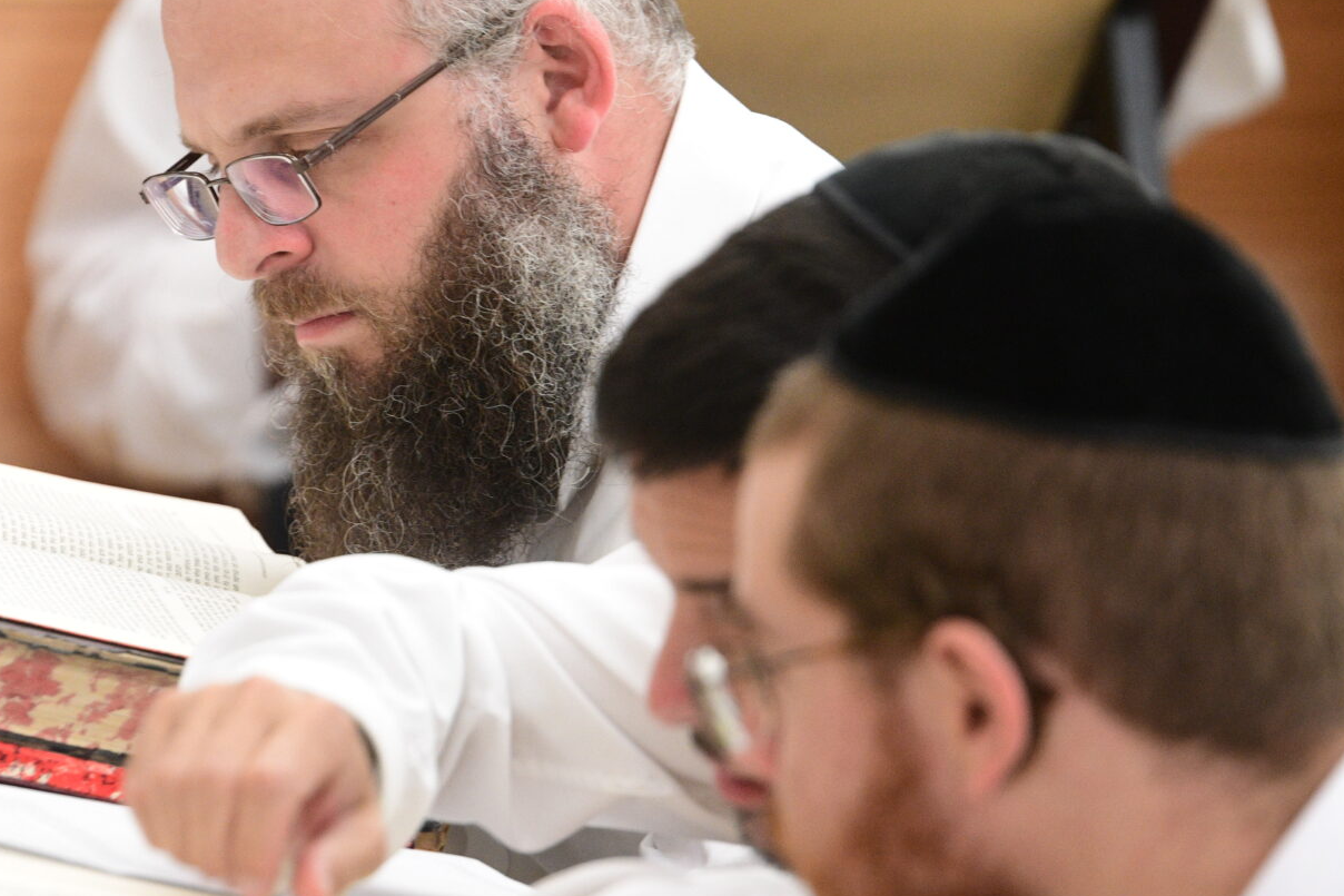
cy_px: 303
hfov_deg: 4.9
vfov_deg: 3.2
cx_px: 306
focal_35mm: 424
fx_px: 15826
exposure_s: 1/500
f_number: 4
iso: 2000
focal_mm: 200
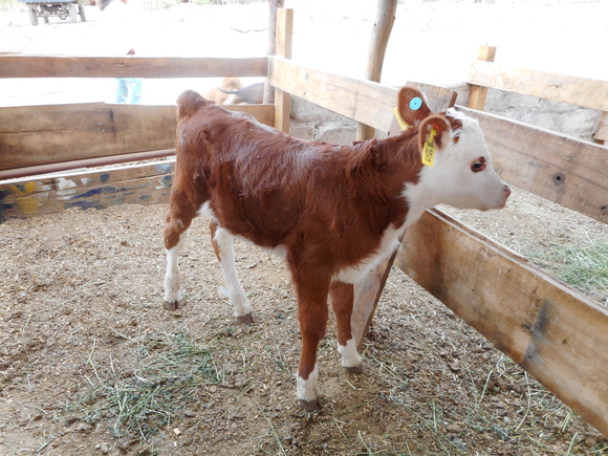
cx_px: 304
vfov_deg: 54.9
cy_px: 228
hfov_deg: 69.4
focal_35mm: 25
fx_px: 439
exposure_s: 1/30
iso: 160
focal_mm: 4.5
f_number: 3.7
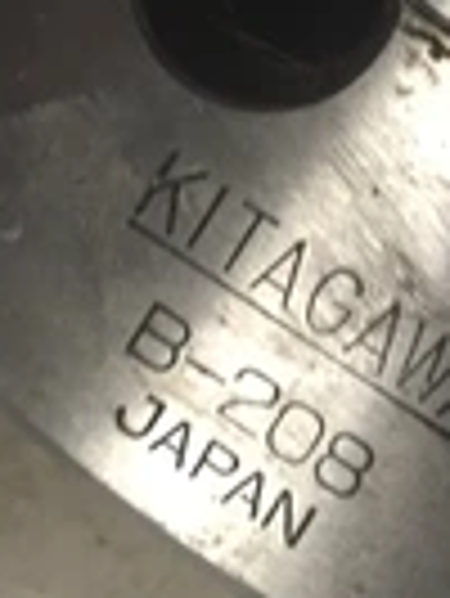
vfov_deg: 21.7
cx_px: 432
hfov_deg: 16.7
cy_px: 13
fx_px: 1506
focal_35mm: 87
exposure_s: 1/15
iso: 250
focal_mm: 4.15
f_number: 2.2
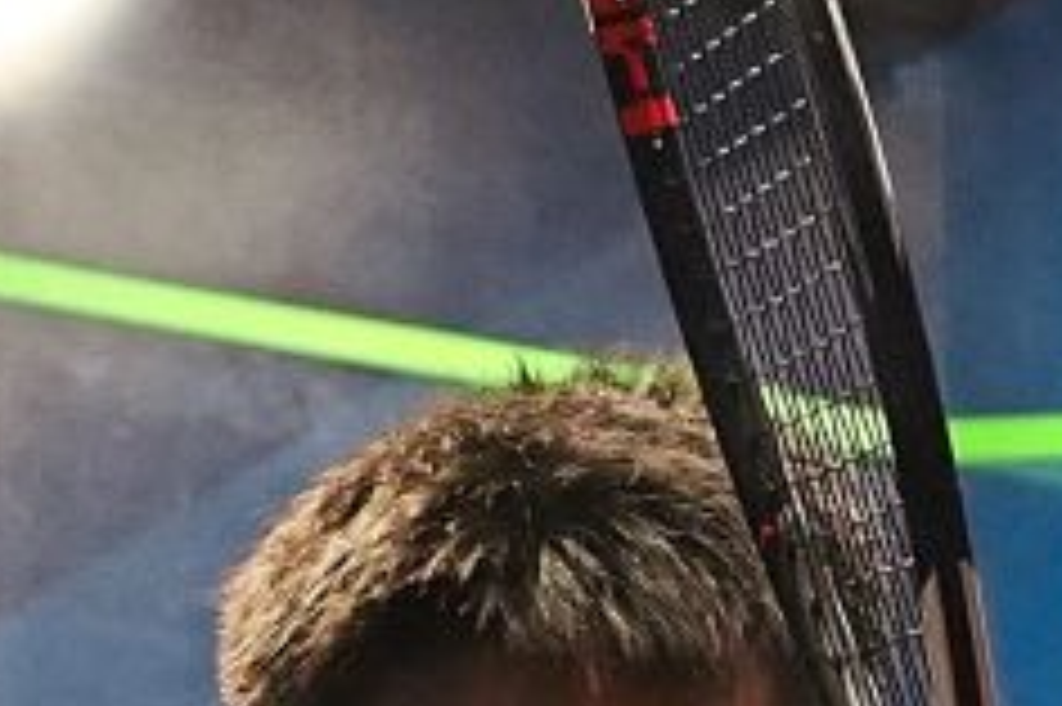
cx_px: 1102
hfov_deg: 6.8
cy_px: 1632
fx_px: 8844
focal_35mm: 300
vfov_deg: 4.5
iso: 3200
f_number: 5.6
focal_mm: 38
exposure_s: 1/320
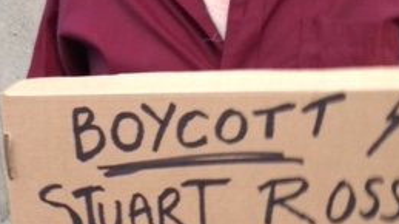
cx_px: 220
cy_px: 91
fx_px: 941
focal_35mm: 89
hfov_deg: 23.9
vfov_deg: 13.5
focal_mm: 4.12
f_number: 2.4
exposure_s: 1/40
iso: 64
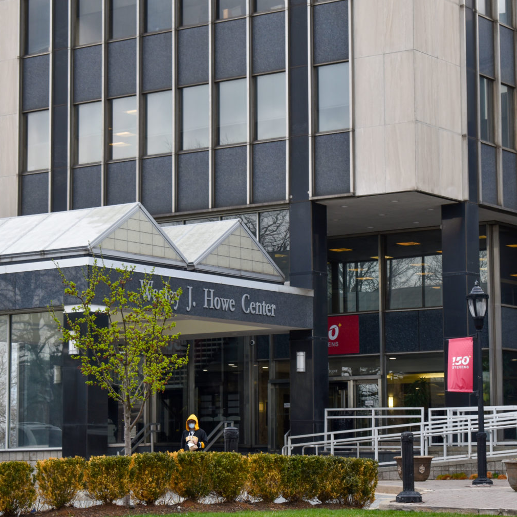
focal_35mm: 107
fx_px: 1802
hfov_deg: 16.3
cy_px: 260
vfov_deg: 16.3
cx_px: 304
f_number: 5.6
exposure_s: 1/100
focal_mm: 55
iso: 100
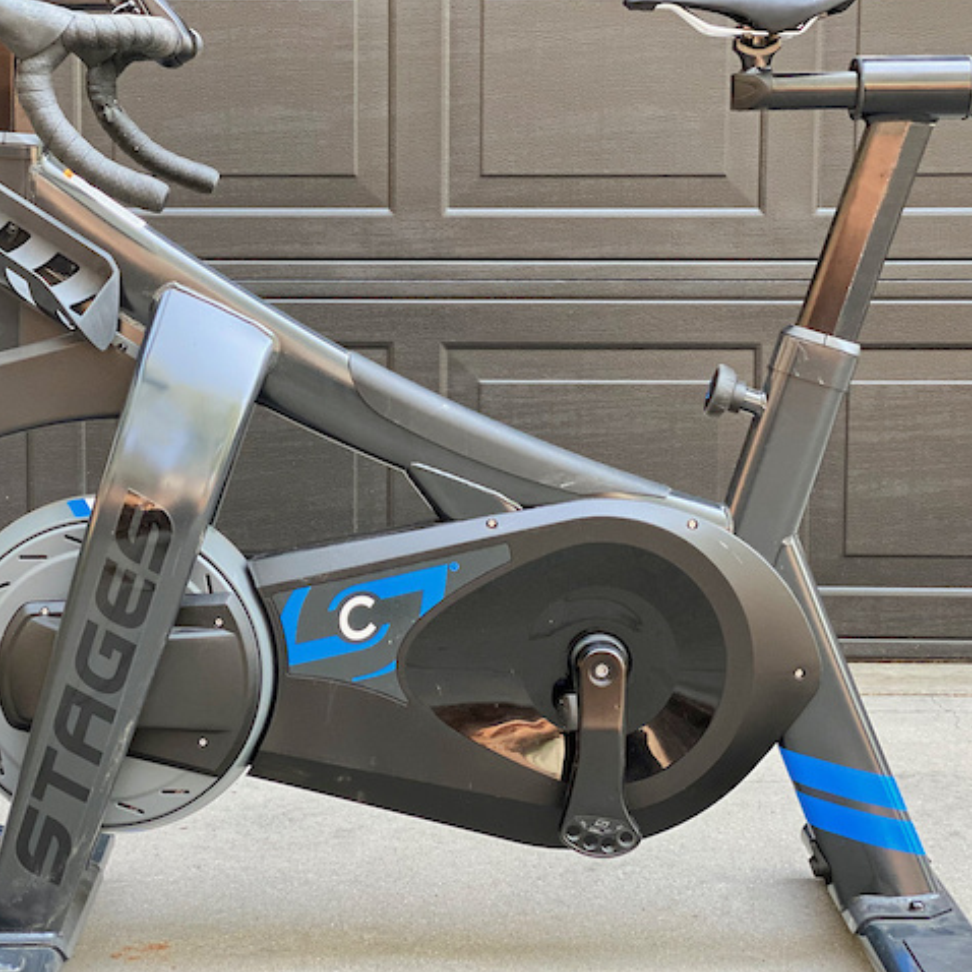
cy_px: 470
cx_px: 392
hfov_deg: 22.4
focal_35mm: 77
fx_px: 2446
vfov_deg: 22.5
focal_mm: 6
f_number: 2
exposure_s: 1/122
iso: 80
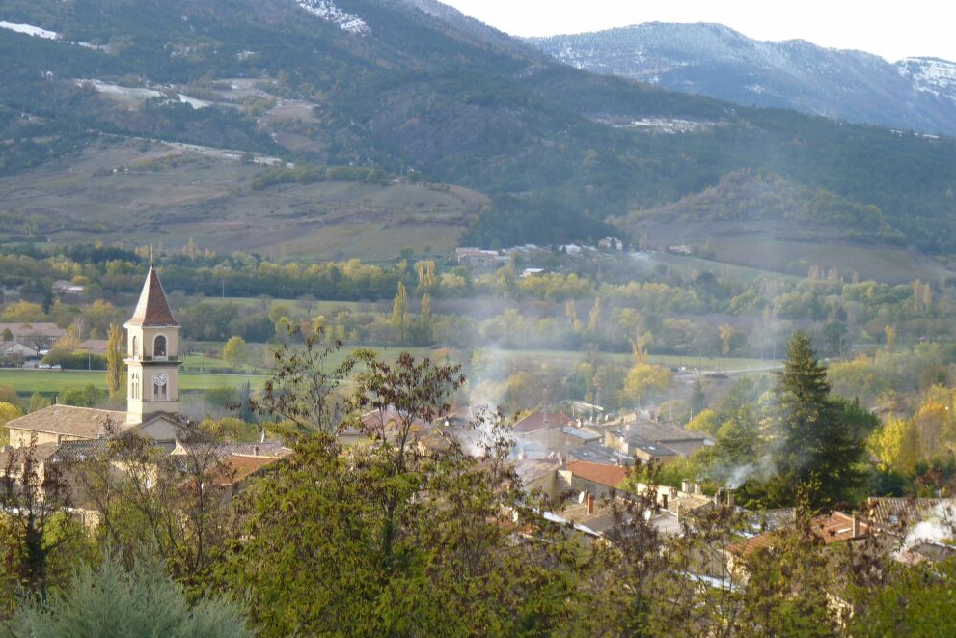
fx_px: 3399
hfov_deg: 16.0
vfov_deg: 10.7
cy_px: 328
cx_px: 480
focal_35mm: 128
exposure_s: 1/125
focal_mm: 21.6
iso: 80
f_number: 3.6
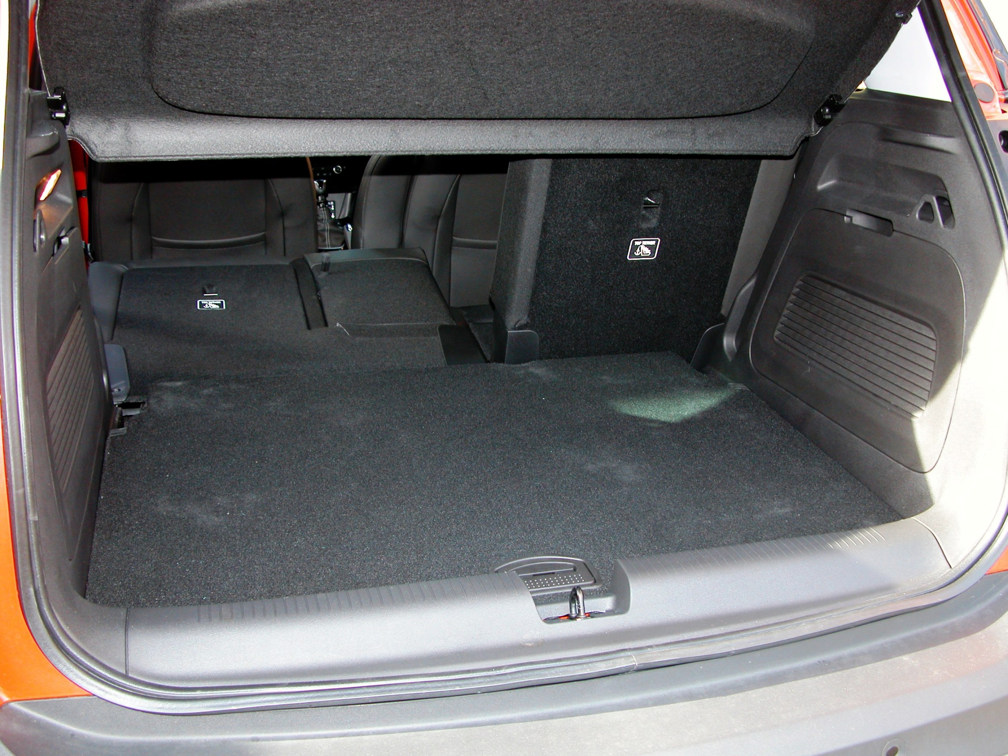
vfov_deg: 41.8
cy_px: 378
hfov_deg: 54.0
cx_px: 504
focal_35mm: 34
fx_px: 990
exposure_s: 1/60
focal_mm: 8.9
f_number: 2.8
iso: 100
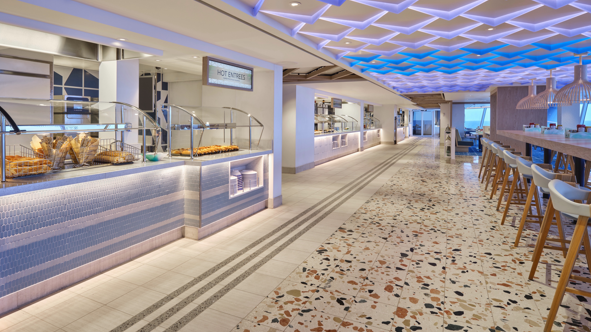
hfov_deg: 83.8
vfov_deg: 53.1
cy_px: 128
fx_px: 329
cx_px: 295
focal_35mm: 21
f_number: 13
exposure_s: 1/3
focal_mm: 24
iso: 250
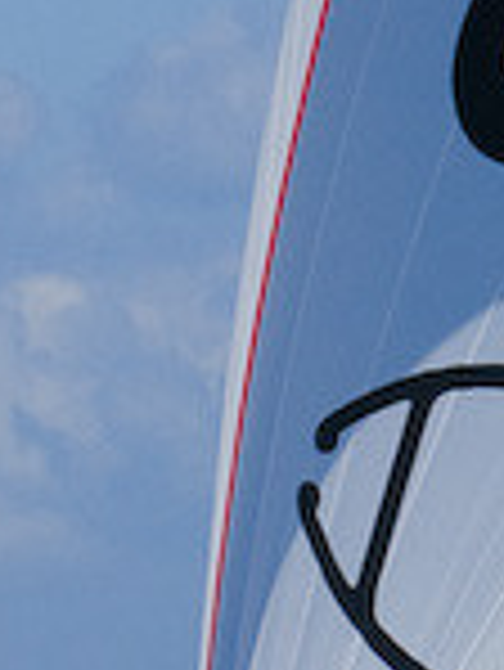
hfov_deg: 1.6
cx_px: 1096
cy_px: -49
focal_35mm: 927
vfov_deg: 2.1
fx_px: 17970
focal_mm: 120
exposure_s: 1/2000
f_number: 5.6
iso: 200
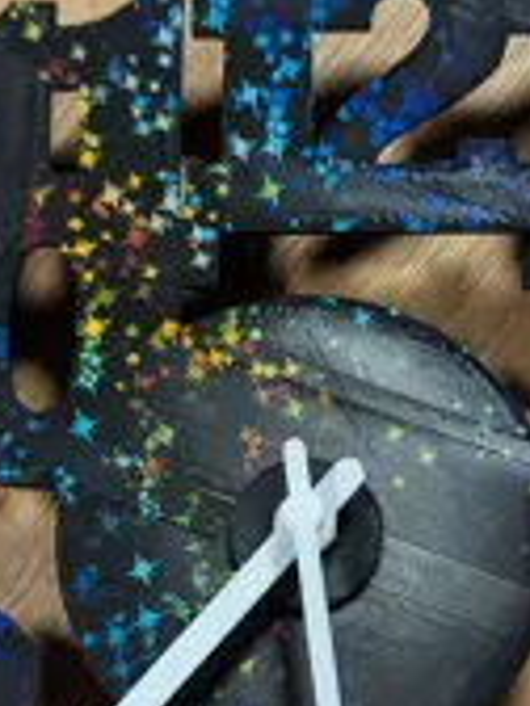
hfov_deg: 19.4
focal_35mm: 76
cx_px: 303
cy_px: 464
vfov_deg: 25.5
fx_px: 1551
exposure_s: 1/25
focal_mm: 6.81
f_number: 1.85
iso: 289
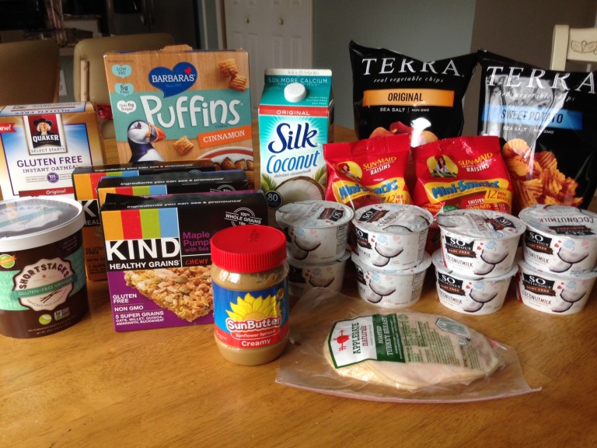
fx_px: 569
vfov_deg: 42.9
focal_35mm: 33
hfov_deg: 55.4
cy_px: 224
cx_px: 298
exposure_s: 1/20
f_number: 2.4
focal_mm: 4.12
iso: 50
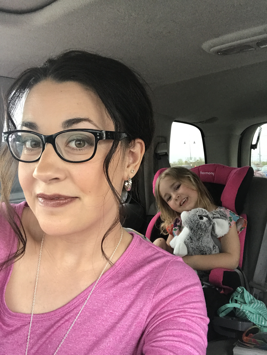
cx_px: 134
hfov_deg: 44.2
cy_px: 178
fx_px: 329
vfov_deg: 56.8
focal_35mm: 32
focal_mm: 2.87
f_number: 2.2
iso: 32
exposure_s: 1/30
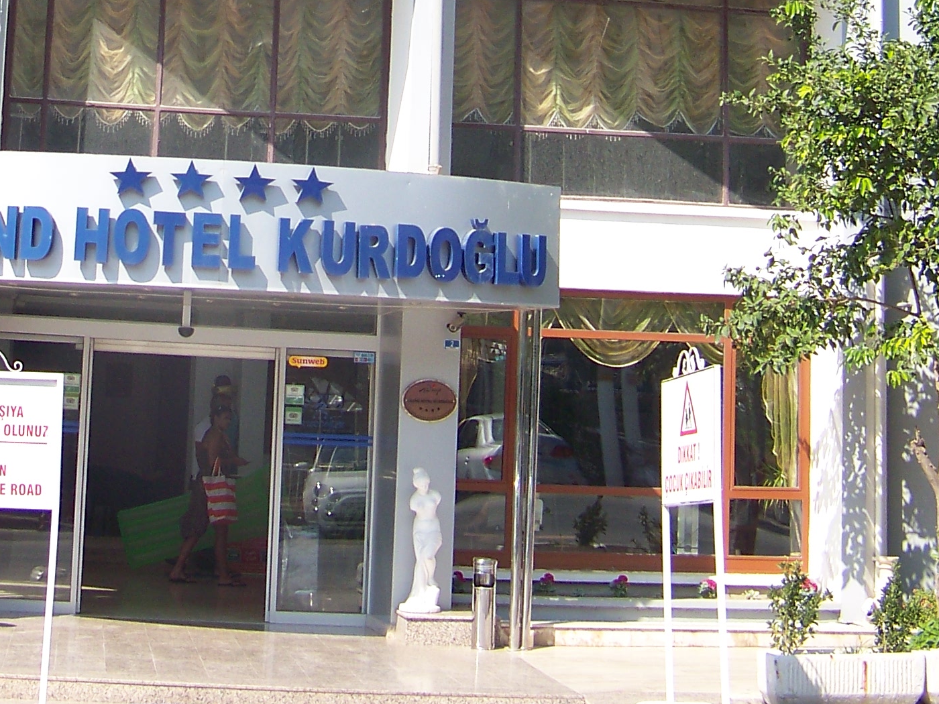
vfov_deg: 18.1
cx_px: 207
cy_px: -46
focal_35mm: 79
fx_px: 2143
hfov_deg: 24.4
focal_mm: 5.85
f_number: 2.8
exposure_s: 1/500
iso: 64
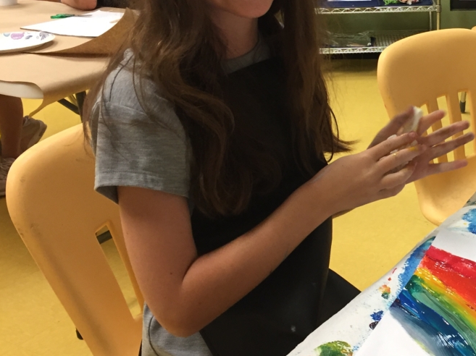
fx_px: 728
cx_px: 430
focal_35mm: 53
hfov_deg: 34.2
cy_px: 184
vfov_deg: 27.5
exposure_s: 1/30
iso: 100
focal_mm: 4.15
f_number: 2.2
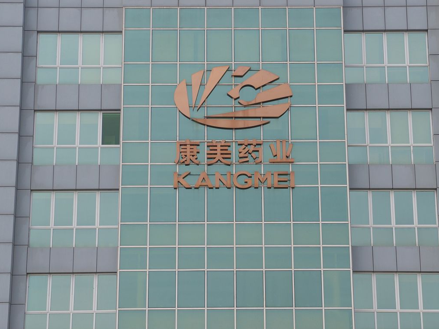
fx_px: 1187
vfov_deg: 15.8
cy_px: 161
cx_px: 229
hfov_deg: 21.0
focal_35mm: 94
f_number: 7.1
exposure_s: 1/1000
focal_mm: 55
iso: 320
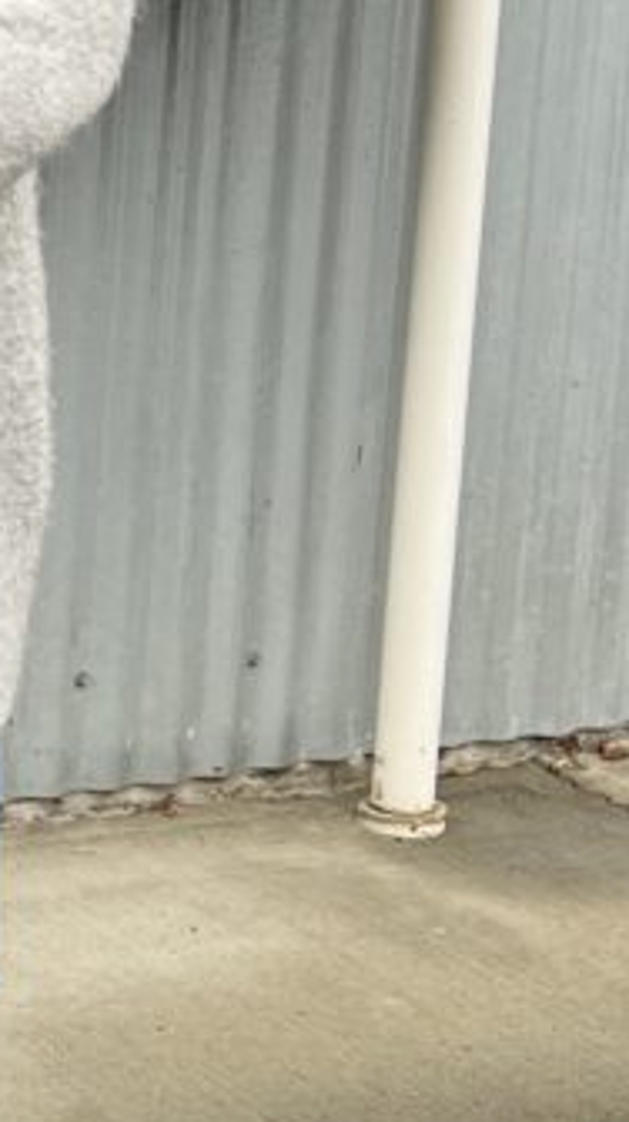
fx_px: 3861
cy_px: 472
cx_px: -1027
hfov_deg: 8.3
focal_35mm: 130
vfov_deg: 16.5
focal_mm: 5.7
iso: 40
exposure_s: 1/121
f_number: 1.5
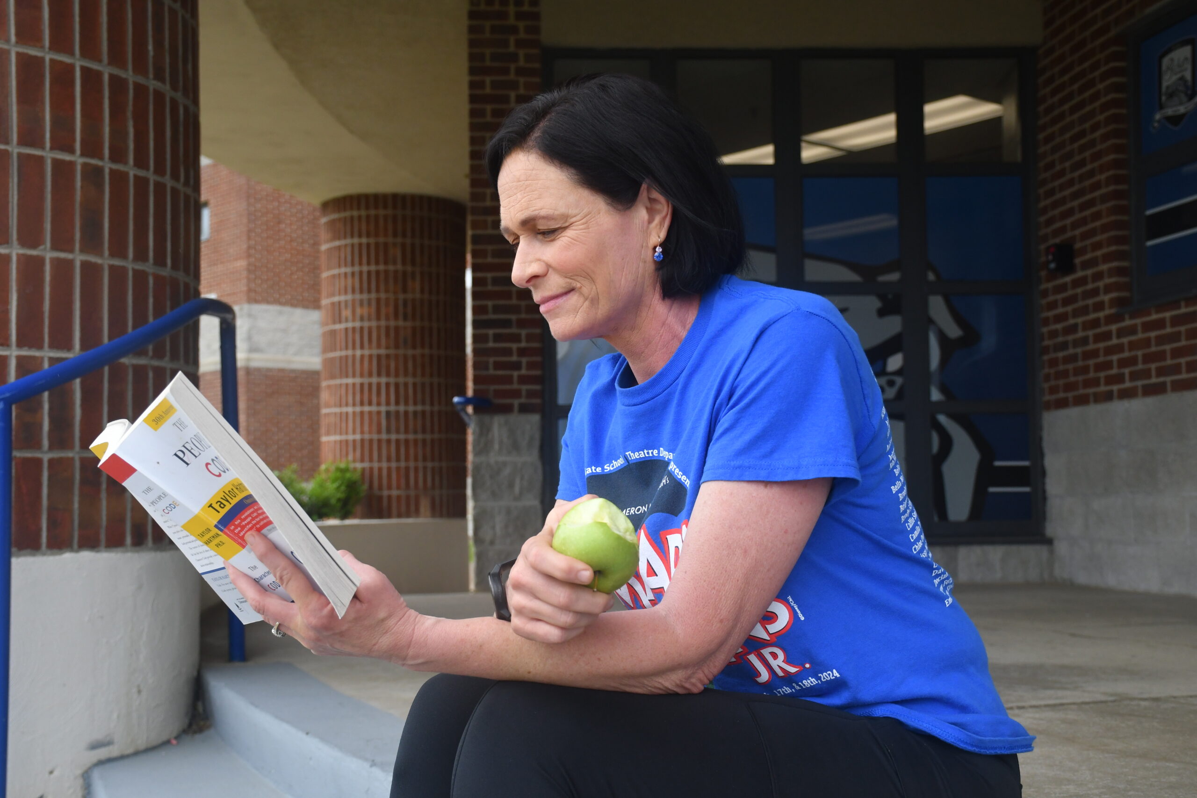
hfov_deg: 41.1
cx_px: 598
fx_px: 1596
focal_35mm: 48
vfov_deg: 28.1
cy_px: 399
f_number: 5.6
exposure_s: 1/1250
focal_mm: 32
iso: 800
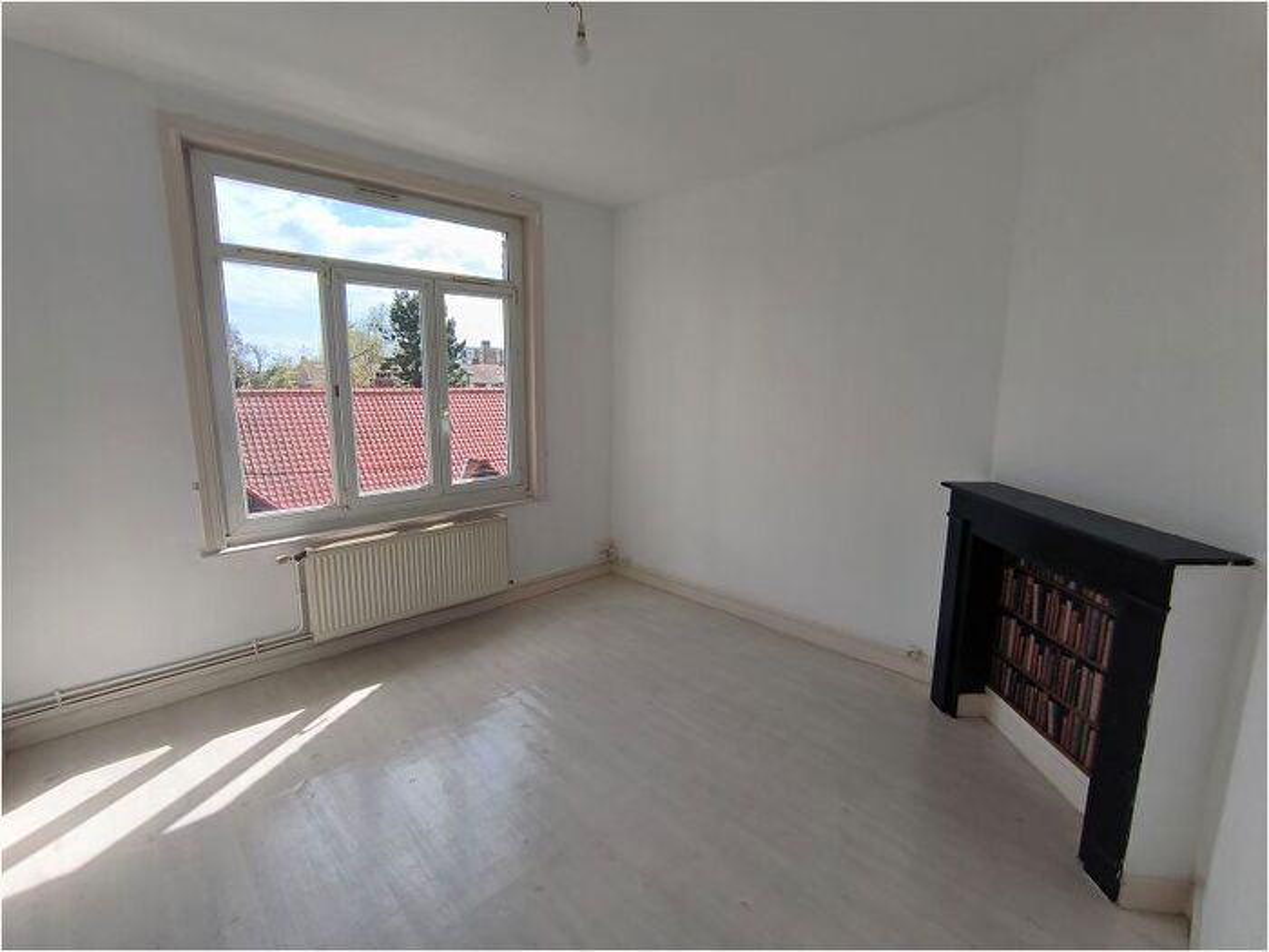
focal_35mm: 16
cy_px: 476
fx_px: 587
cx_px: 634
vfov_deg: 78.1
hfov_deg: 94.5
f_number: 2.2
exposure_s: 1/469
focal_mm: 1.65
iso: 50
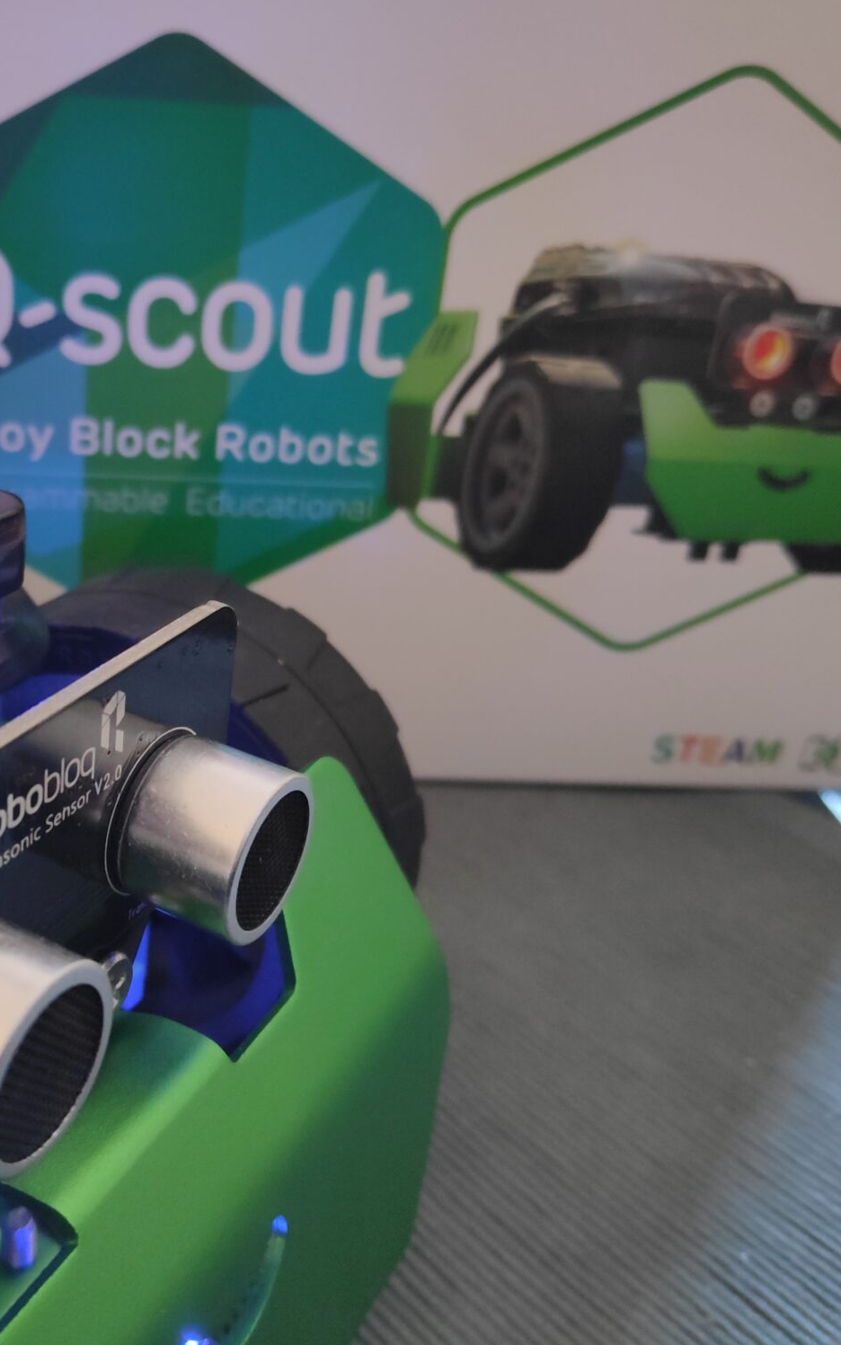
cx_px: 178
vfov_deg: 64.6
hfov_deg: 41.5
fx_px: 1063
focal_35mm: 29
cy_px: 665
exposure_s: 1/50
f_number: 1.9
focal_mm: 3.94
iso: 562
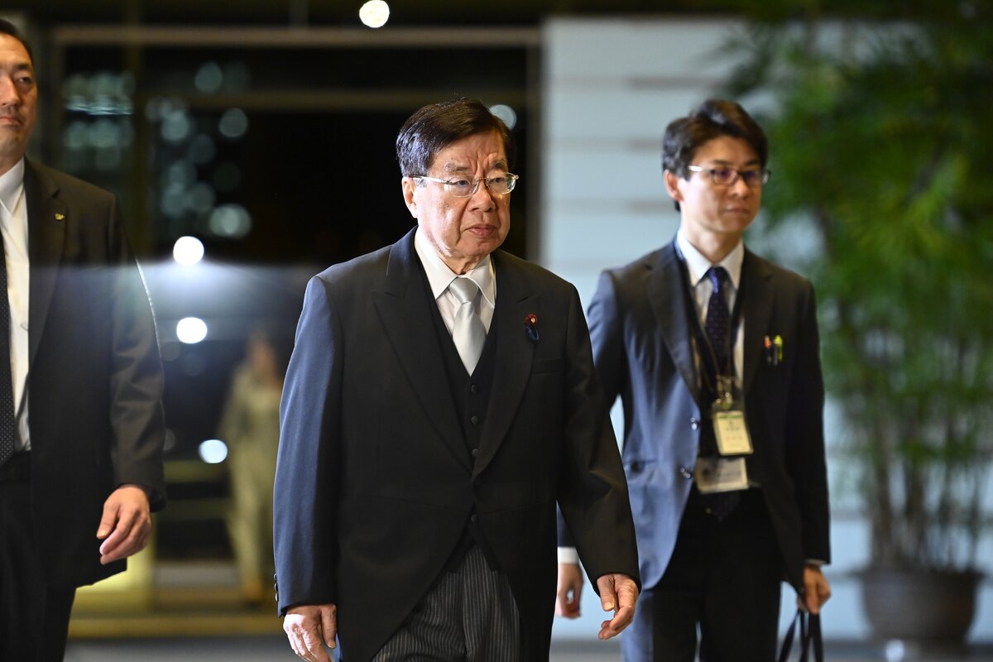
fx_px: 4551
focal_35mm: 165
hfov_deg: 12.5
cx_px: 496
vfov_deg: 8.3
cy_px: 331
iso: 4000
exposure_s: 1/500
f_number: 2.8
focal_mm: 165
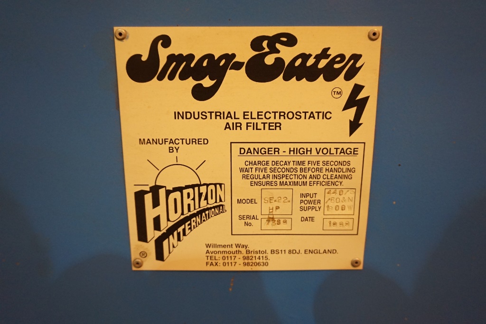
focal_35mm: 30
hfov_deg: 61.9
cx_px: 243
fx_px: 405
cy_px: 162
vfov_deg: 43.6
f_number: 4
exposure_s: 1/60
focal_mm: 20
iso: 2000
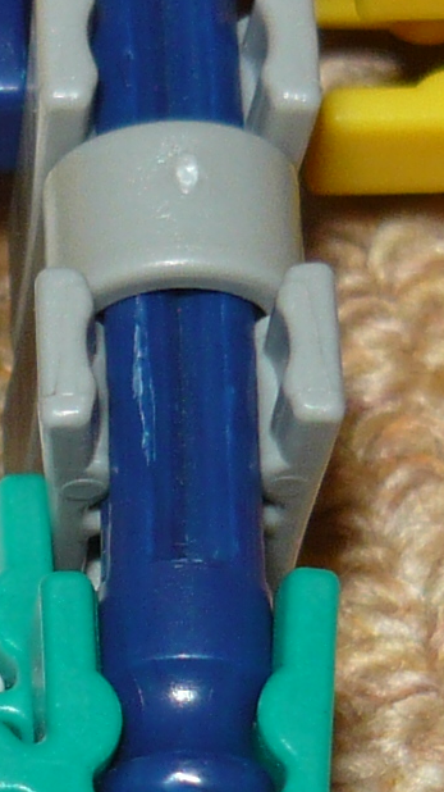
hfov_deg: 6.3
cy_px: 783
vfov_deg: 11.2
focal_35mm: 190
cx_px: -150
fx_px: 3982
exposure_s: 1/30
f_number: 2.8
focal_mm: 5.5
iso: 100
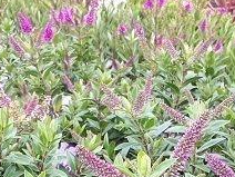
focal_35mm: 68
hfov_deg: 28.4
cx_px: 84
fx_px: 462
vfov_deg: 20.2
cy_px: 217
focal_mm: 3.6
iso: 80
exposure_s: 1/120
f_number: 1.9
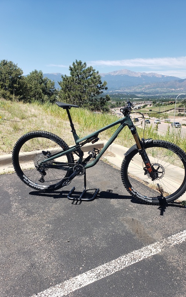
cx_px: 103
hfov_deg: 44.5
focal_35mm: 28
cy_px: 151
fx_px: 227
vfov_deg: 66.5
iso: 50
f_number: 2.4
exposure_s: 1/942
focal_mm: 4.3
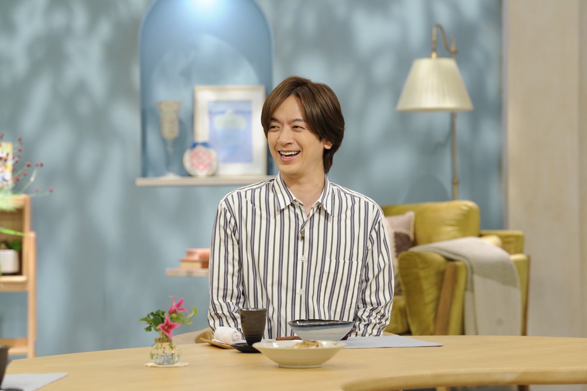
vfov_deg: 9.8
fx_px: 2281
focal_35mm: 140
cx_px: 294
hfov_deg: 14.7
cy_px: 196
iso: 1600
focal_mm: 140
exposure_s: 1/125
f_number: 5
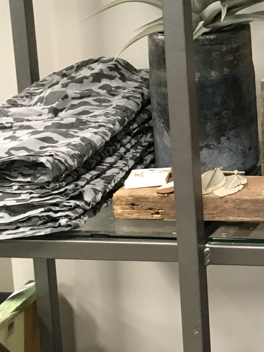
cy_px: 69
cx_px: 537
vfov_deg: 18.4
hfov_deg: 12.3
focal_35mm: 106
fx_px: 1078
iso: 80
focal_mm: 4.15
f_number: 2.2
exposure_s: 1/30
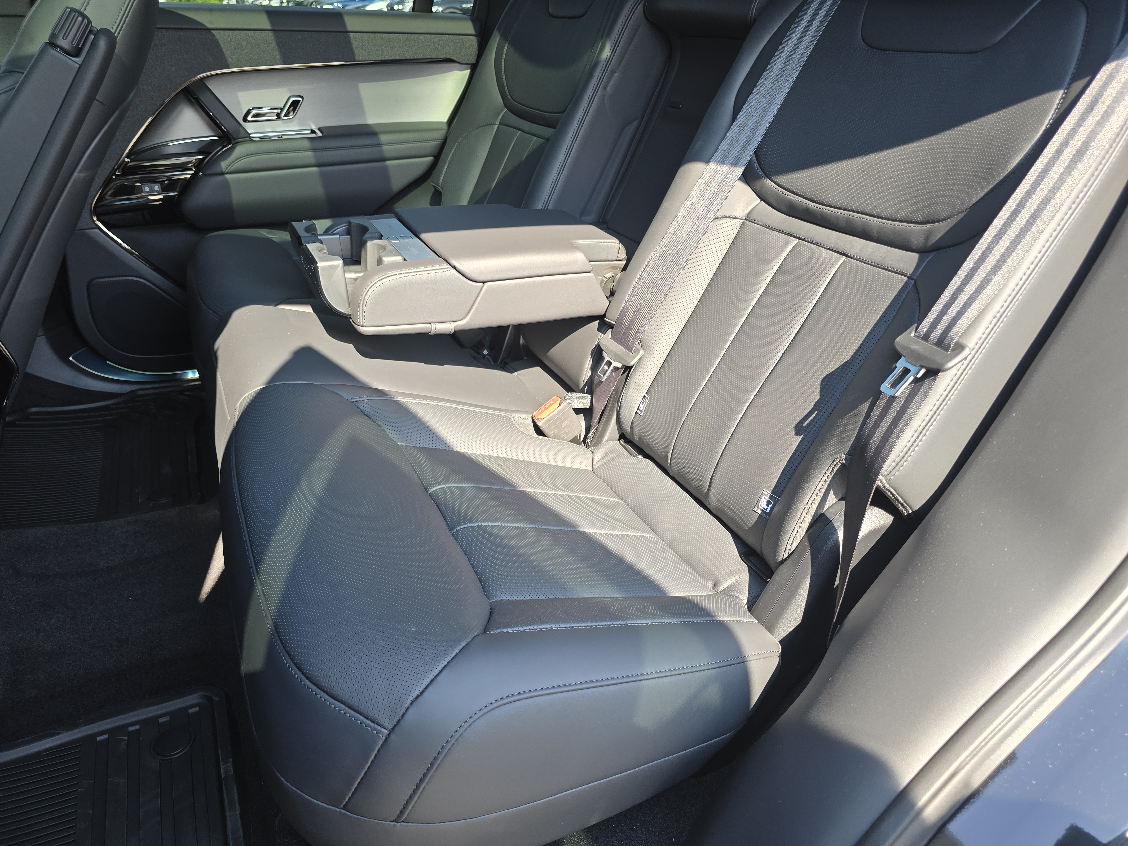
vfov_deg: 58.9
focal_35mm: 23
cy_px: 423
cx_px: 564
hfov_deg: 73.9
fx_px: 749
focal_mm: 6.3
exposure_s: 1/180
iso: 40
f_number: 1.7
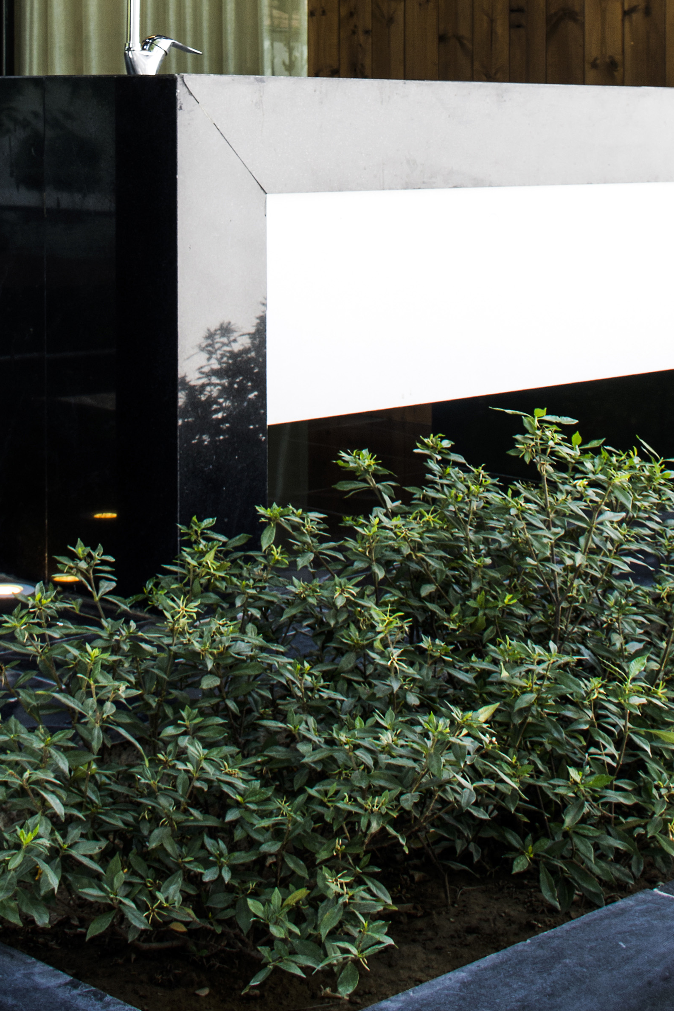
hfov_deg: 19.9
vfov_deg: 27.1
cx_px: 189
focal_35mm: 68
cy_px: -109
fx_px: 1910
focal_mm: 18
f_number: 7.1
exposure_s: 1/50
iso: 200
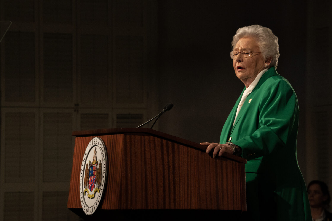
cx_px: 166
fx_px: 1844
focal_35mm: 200
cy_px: 110
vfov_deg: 6.9
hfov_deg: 10.3
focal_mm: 200
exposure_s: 1/200
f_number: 11
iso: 3200
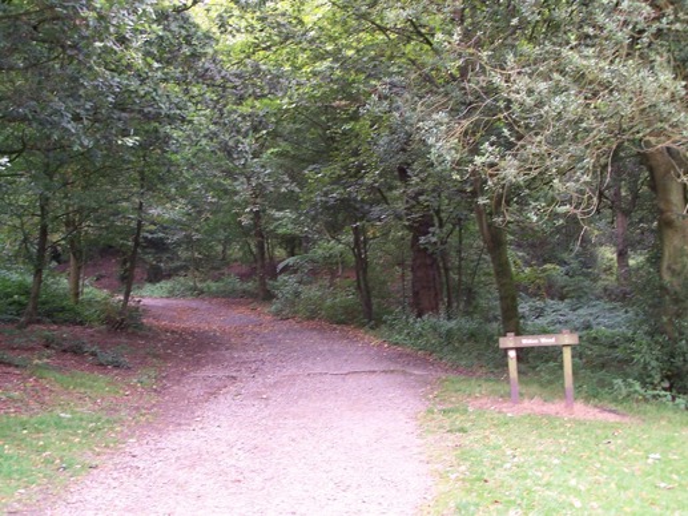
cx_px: 344
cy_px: 258
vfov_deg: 28.6
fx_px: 1014
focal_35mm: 51
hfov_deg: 37.5
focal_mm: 8.5
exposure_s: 1/30
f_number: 3.2
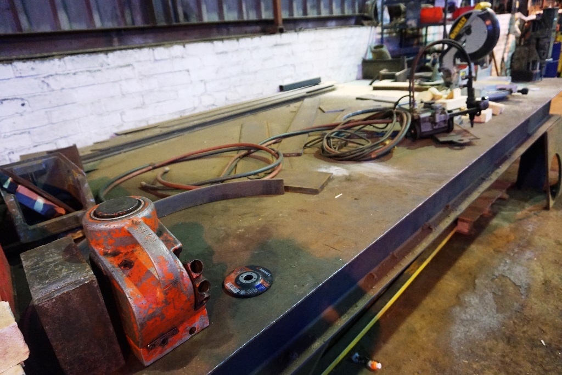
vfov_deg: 53.1
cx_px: 281
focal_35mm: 24
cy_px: 188
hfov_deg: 73.7
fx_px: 375
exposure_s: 1/40
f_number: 3.5
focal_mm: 16
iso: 3200
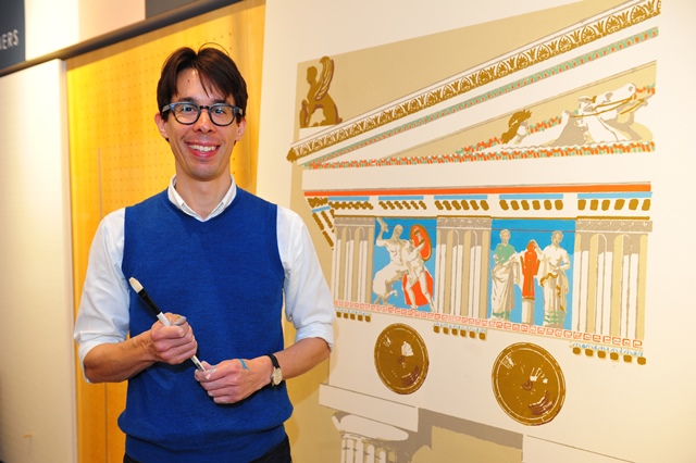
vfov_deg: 36.8
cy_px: 232
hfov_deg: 53.2
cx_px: 348
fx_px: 696
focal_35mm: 36
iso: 1600
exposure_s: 1/60
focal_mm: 36
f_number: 4.5
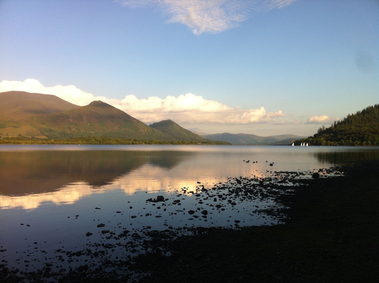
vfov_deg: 40.6
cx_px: 190
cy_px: 142
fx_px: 383
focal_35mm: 35
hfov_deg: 52.7
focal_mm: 3.85
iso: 80
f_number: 2.8
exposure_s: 1/1040
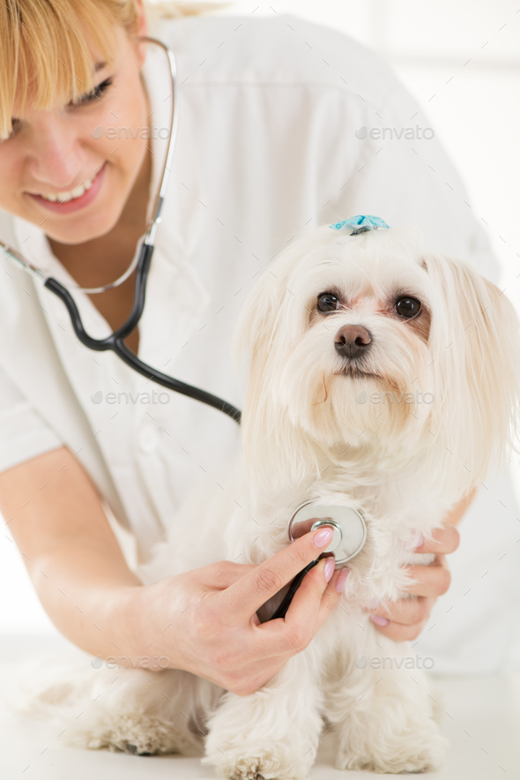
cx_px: 260
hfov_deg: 13.1
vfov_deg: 19.5
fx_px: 2273
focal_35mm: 105
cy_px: 390
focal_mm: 105
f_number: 5
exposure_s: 1/125
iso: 100
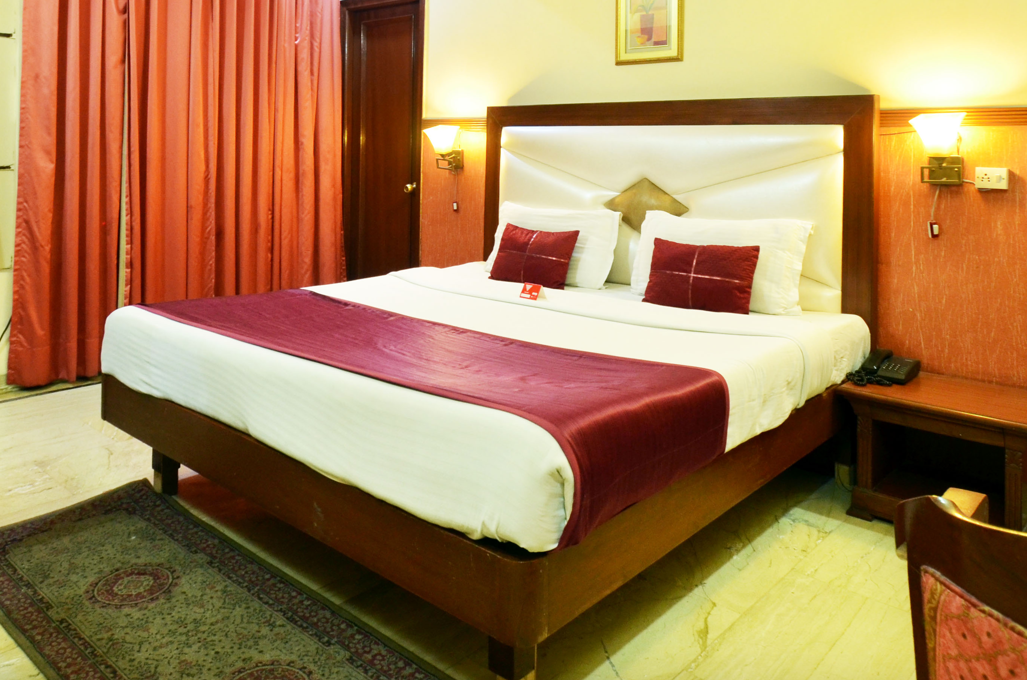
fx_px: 769
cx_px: 500
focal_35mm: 27
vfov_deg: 44.5
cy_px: 102
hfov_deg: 67.5
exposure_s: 1/6
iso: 500
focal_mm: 10
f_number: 5.6
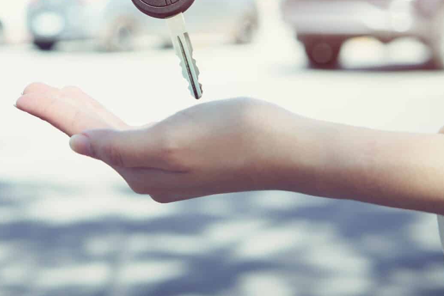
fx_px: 1344
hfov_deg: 18.6
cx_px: 92
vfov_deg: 12.5
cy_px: 27
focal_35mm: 109
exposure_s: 1/125
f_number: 5
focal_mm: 55
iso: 100
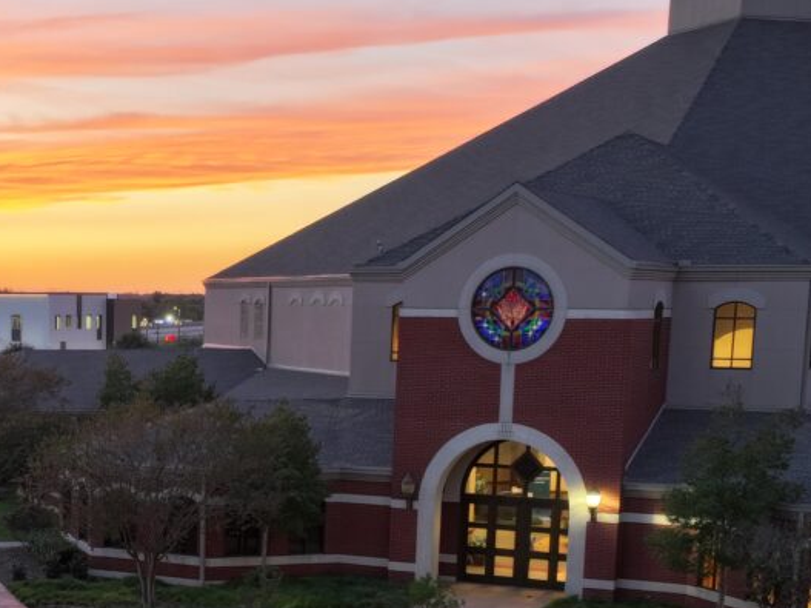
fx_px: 1640
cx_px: 32
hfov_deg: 26.5
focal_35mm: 70
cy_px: 601
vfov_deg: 20.4
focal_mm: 12.29
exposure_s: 1/15
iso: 220
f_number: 2.8
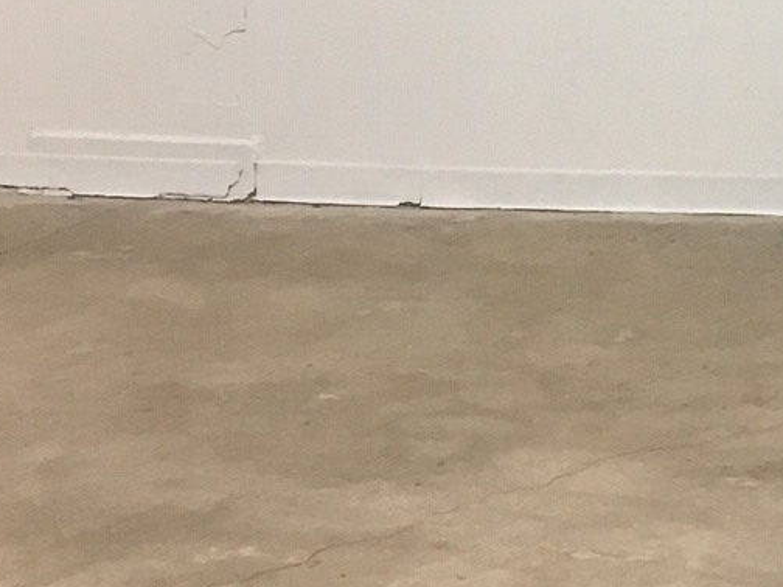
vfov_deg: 12.0
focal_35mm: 116
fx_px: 2624
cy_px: -396
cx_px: 1170
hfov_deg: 15.6
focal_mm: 4.15
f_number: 2.2
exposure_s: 1/30
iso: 40
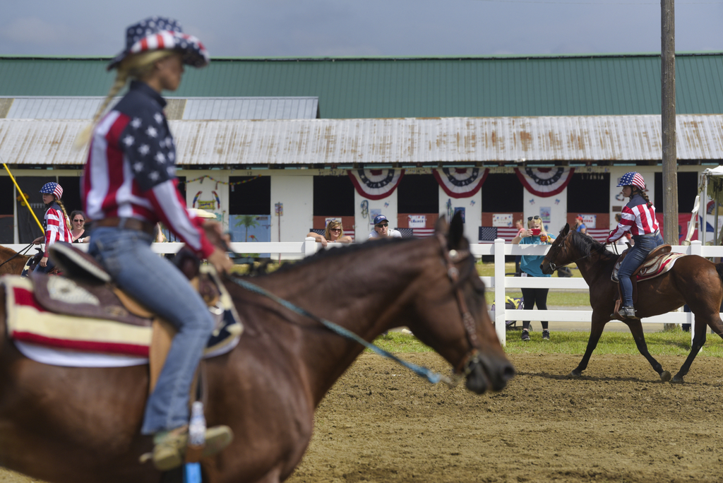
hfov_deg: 13.7
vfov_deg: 9.2
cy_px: 242
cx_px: 362
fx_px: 3014
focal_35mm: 150
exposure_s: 1/4000
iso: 400
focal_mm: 150
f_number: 5
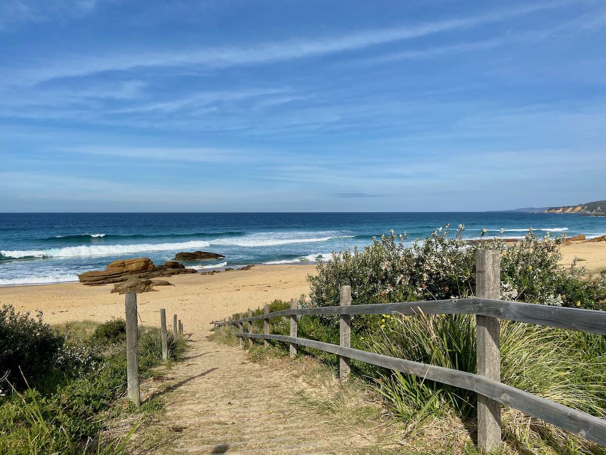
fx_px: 455
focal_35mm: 26
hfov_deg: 67.3
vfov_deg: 53.1
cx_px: 303
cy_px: 228
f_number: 1.8
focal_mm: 4.25
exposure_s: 1/3846
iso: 32
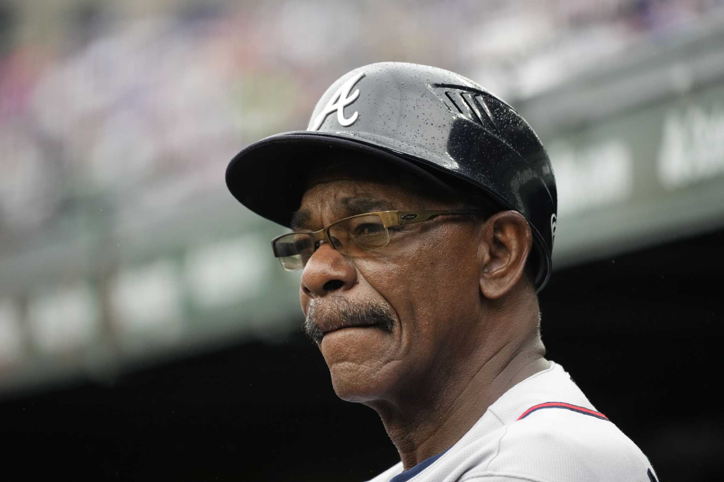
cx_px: 362
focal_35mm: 400
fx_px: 8043
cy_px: 241
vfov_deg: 3.4
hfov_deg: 5.2
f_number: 5.6
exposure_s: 1/2000
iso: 4000
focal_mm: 400
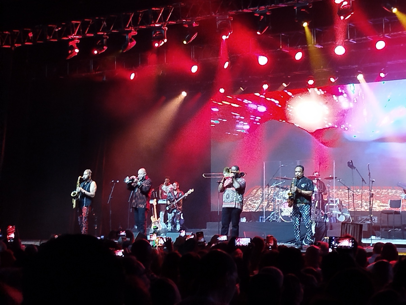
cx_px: 203
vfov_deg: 20.4
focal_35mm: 72
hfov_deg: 27.0
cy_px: 152
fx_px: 844
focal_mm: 5.31
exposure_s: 1/17
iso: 400
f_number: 1.7
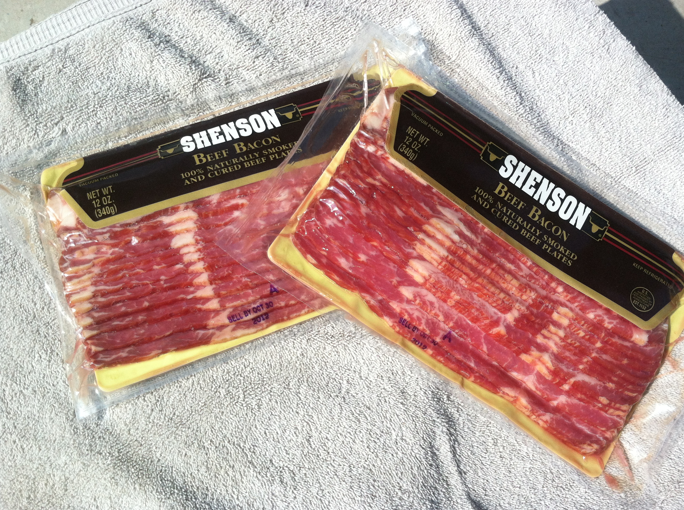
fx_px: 730
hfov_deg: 50.2
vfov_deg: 38.6
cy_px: 262
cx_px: 357
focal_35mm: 37
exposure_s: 1/1671
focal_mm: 3.85
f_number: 2.8
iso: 80
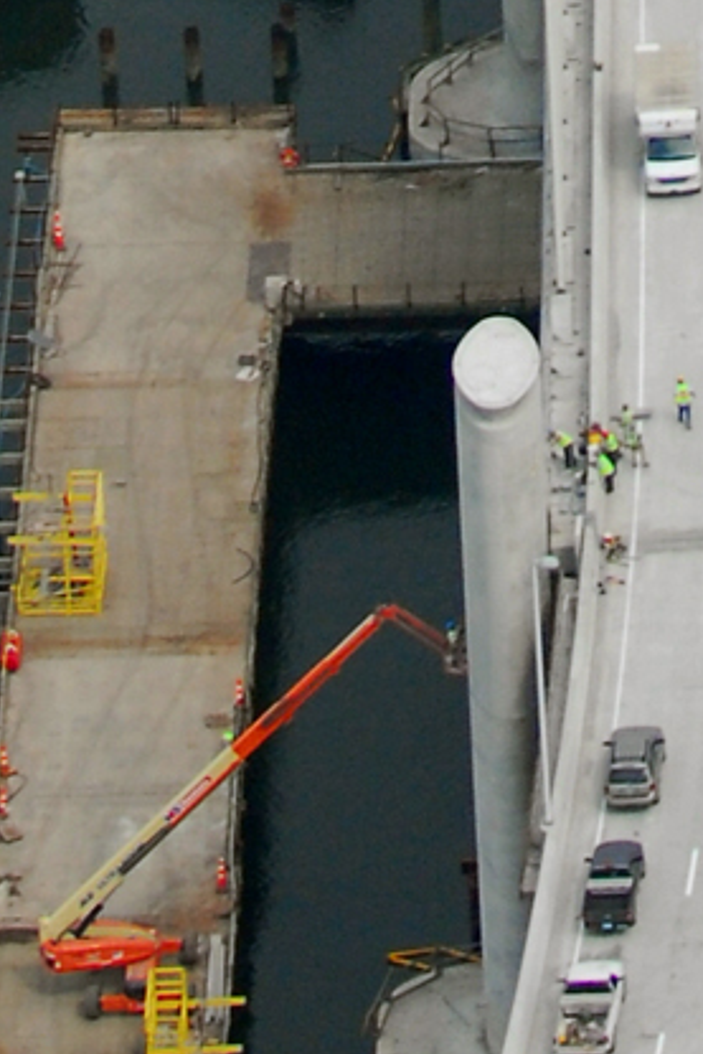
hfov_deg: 2.7
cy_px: -1128
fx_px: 14837
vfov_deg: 4.0
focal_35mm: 507
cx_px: 1312
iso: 400
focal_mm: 78
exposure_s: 1/8000
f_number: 2.8
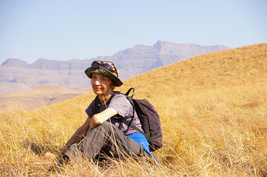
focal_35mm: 64
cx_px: 134
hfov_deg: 31.2
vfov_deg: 21.1
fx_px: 478
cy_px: 88
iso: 200
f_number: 9
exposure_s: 1/250
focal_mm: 43
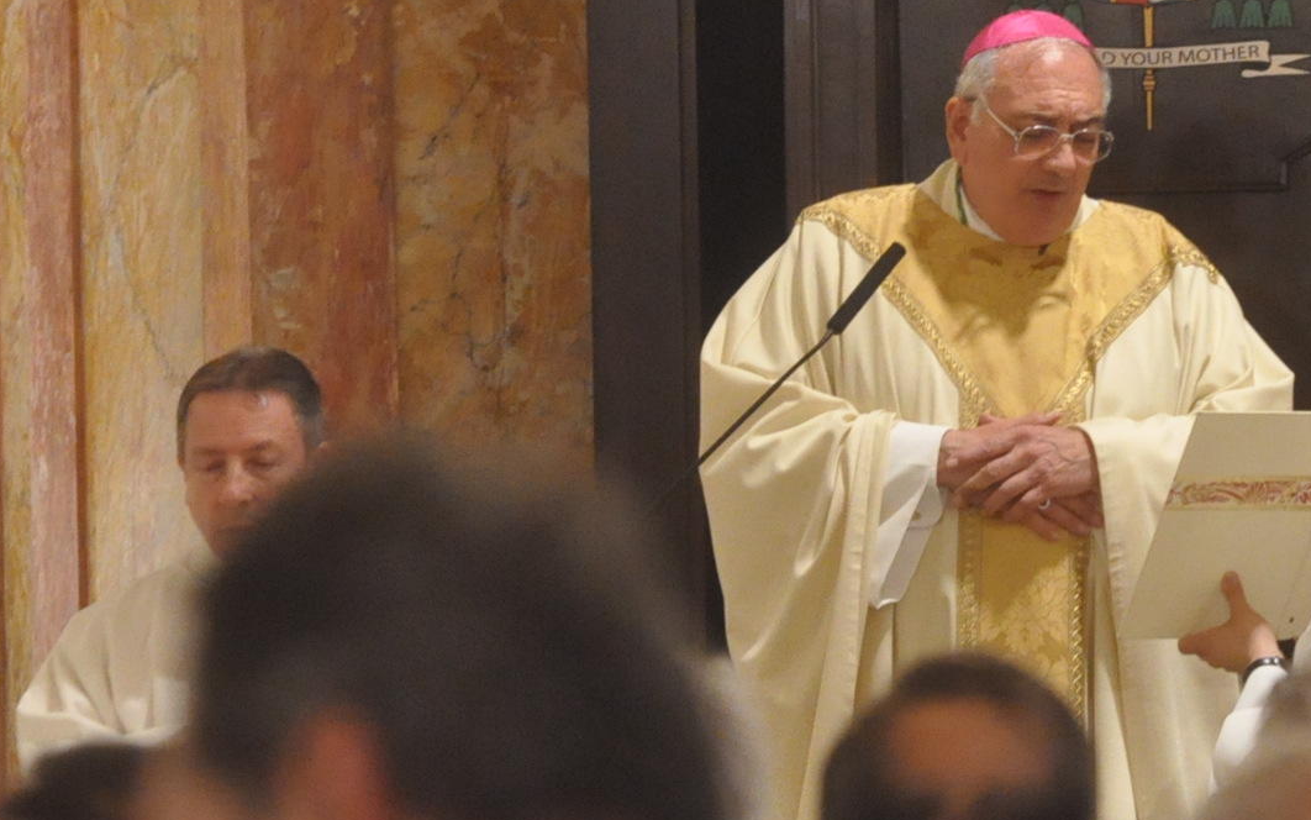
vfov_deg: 2.9
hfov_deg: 4.7
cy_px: 165
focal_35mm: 447
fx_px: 15974
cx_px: 1117
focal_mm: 145
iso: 3200
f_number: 4.8
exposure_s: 1/40
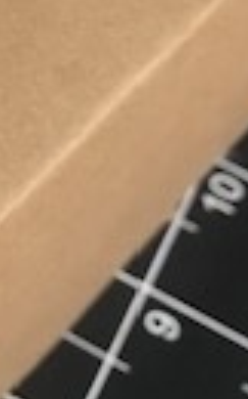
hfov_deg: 8.8
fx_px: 1582
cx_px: -110
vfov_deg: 13.8
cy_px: -110
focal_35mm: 146
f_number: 1.8
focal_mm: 3.99
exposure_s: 1/17
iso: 40
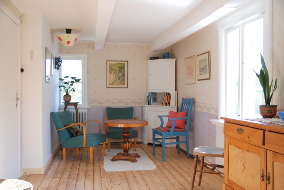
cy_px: 95
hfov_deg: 57.2
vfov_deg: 40.0
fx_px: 261
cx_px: 142
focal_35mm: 33
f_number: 2.8
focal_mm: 22
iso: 320
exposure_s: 1/160
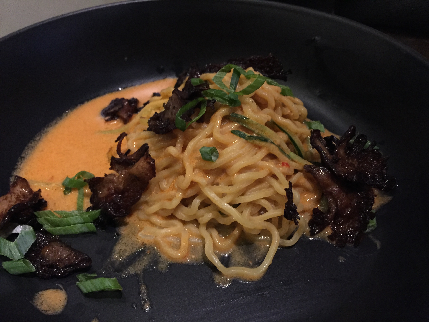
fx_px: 359
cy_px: 161
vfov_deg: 48.2
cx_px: 214
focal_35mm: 29
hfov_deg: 61.7
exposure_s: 1/15
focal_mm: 4.15
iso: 500
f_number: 2.2
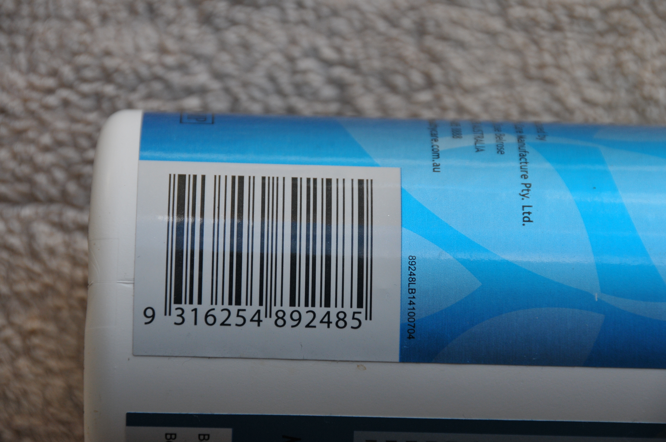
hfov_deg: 6.9
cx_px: 333
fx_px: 5543
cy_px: 221
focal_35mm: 300
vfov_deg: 4.6
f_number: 7.1
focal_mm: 200
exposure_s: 1/200
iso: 320
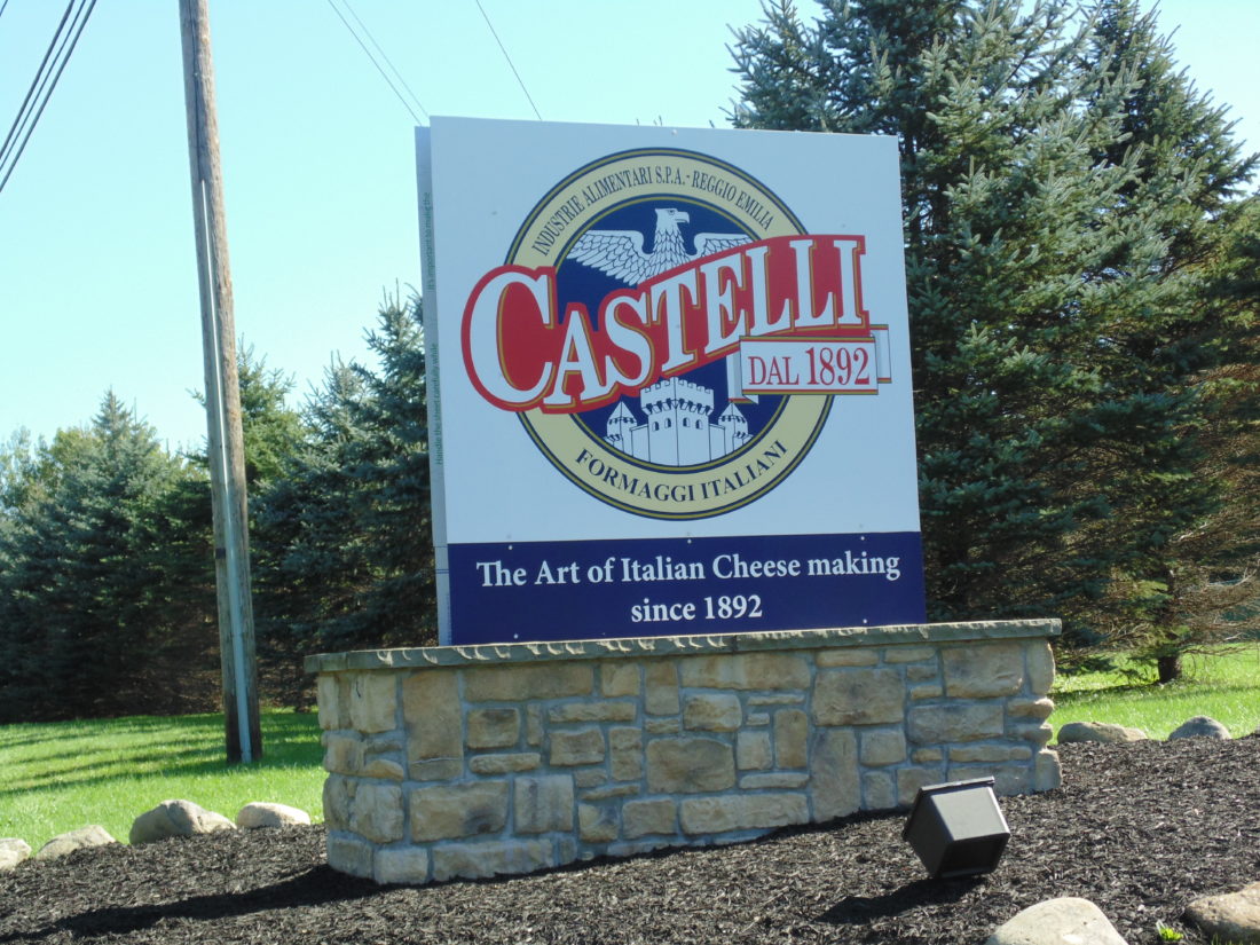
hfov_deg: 29.8
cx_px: 630
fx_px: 2366
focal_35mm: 65
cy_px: 472
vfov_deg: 22.6
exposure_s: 1/250
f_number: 4.1
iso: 80
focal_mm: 11.7
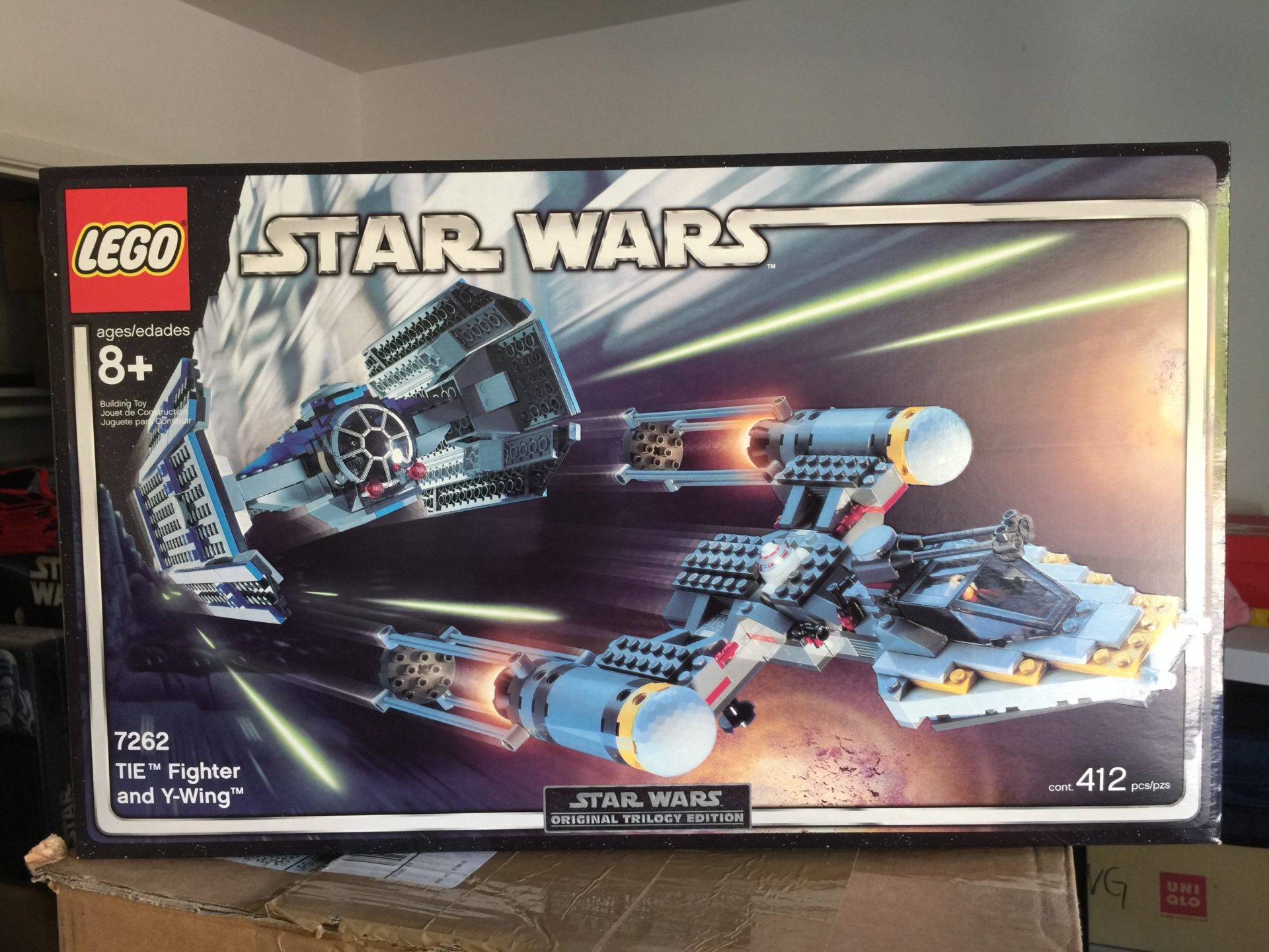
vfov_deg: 48.2
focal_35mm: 29
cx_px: 634
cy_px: 476
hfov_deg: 61.7
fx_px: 1063
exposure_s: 1/15
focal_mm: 4.15
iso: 50
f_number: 2.2
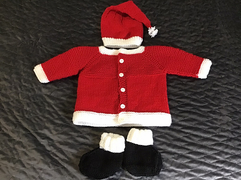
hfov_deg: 58.4
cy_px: 90
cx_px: 120
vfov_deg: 45.4
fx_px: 216
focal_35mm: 31
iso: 320
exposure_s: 1/17
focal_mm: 3.3
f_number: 2.4
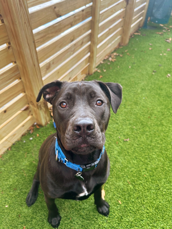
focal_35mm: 24
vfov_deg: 71.6
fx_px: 159
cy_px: 114
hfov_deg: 56.8
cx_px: 86
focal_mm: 6.86
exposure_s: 1/121
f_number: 1.78
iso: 100
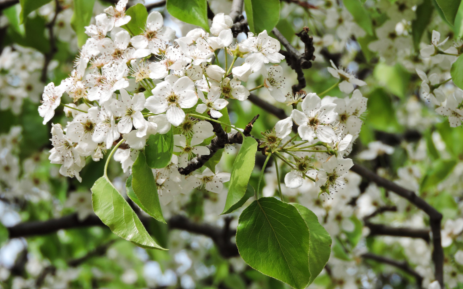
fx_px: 3621
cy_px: 127
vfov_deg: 4.6
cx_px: 232
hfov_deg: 7.3
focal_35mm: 287
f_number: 5.5
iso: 100
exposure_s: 1/250
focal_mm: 48.4
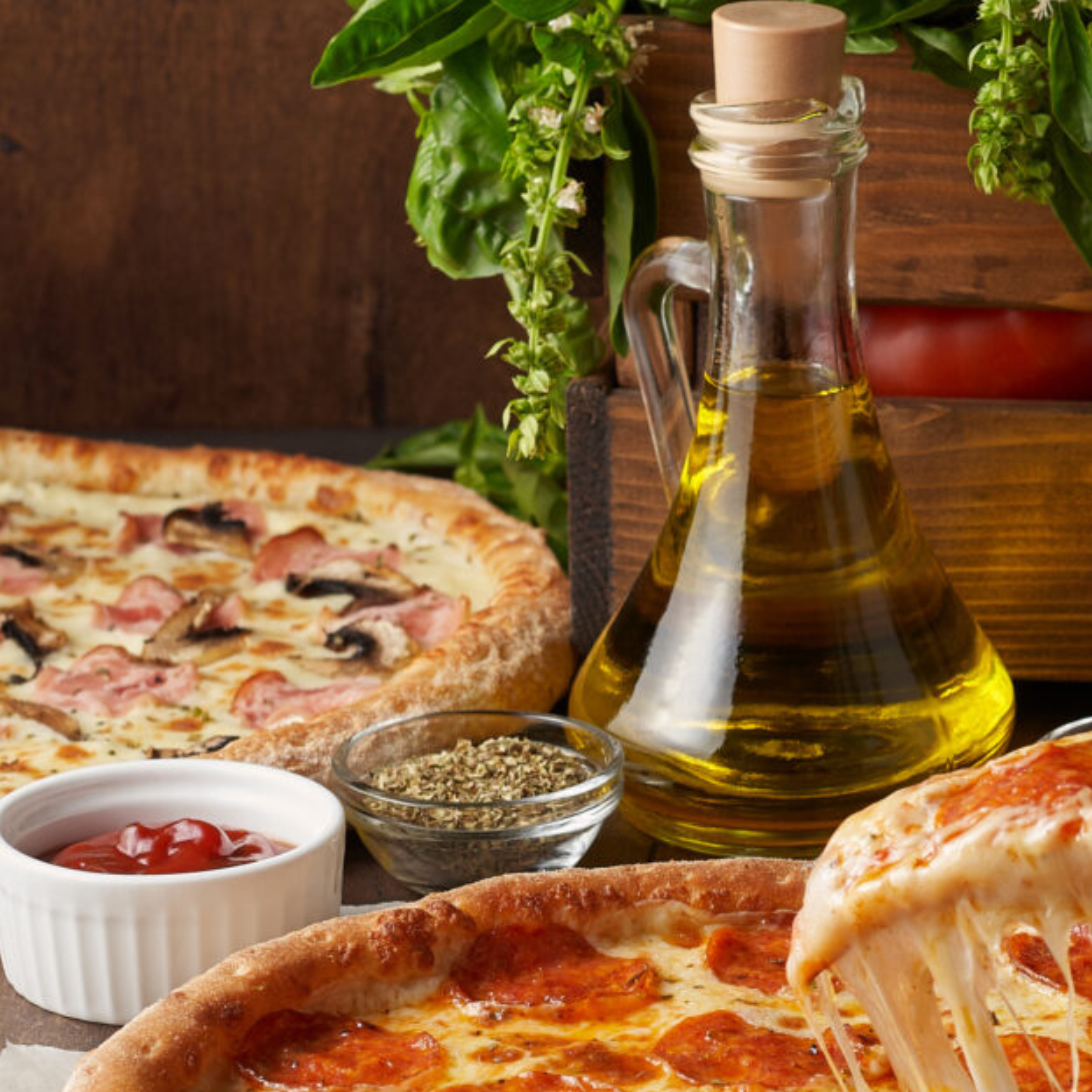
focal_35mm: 157
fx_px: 5603
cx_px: 1024
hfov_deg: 11.1
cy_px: 824
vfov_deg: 11.1
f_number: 8
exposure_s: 1/125
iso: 200
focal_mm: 50
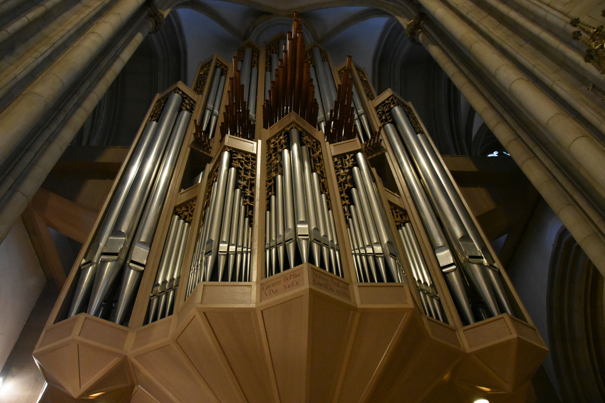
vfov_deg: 47.9
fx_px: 454
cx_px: 302
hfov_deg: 67.4
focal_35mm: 27
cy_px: 202
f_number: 3.5
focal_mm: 18
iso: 5600
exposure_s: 1/60
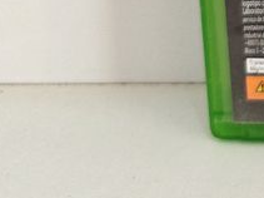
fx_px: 999
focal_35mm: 131
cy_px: -272
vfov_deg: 10.0
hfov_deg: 12.9
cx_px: 542
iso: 320
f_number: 1.9
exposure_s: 1/120
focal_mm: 8.7
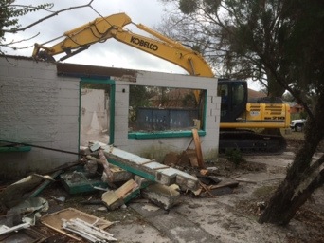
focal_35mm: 30
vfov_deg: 46.7
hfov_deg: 60.0
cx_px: 162
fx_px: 281
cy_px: 122
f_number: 2.2
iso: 32
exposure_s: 1/1466
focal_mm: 4.12
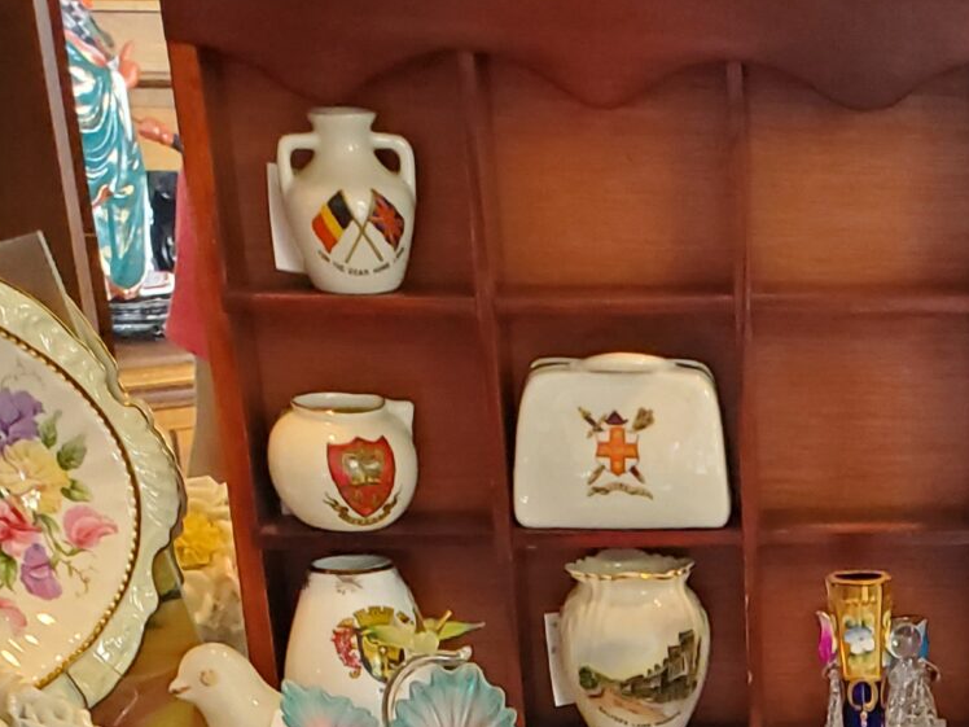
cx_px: 953
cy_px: 1564
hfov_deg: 21.3
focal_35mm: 89
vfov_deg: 13.5
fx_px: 2491
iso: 500
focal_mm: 4.3
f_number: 2.4
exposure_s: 1/40
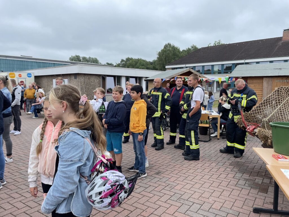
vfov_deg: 53.1
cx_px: 144
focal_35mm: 26
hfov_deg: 67.3
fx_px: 217
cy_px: 108
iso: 32
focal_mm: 4.2
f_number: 1.6
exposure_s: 1/807
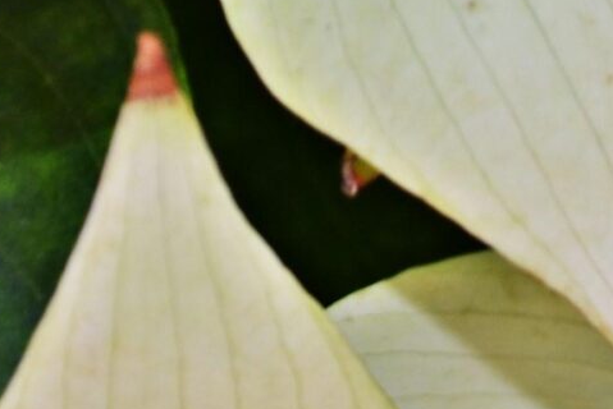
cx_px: 554
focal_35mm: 441
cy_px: 1056
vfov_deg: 3.1
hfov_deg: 4.7
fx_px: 7508
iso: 100
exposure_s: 1/80
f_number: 6.3
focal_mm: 55
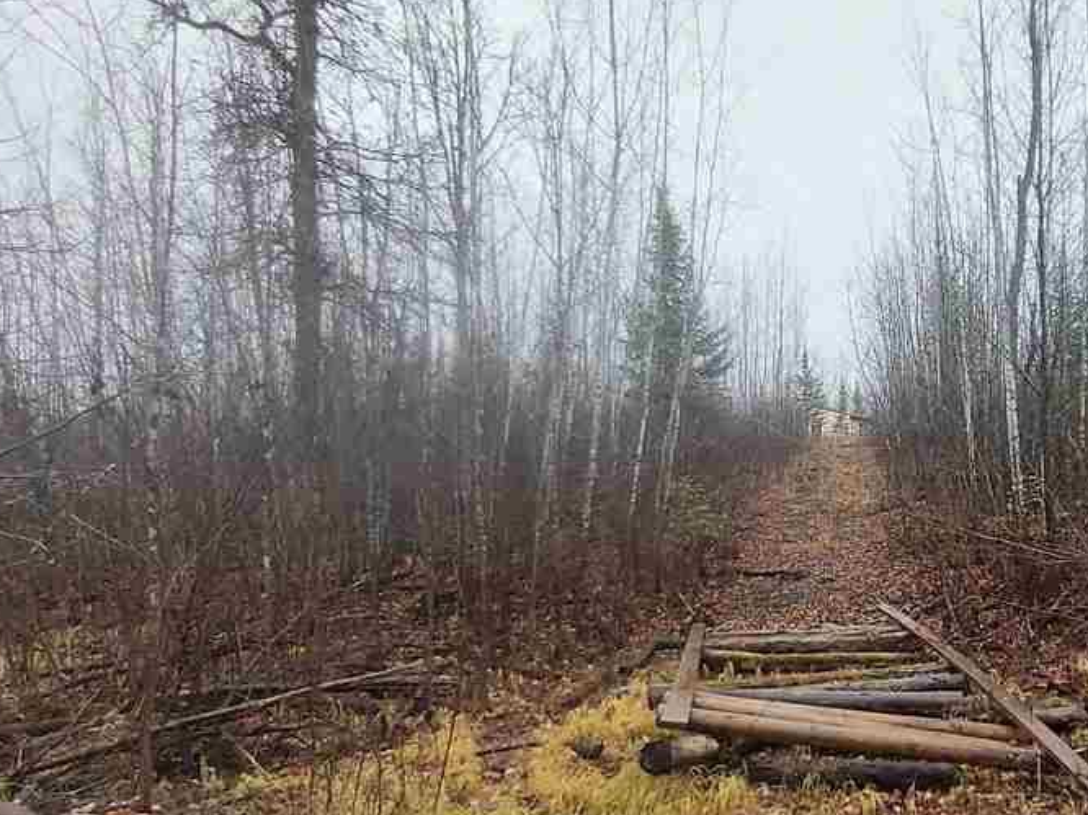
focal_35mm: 25
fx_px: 785
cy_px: 541
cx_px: 758
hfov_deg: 66.8
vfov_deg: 53.8
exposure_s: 1/60.2
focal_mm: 1.74
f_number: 2.2
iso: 80
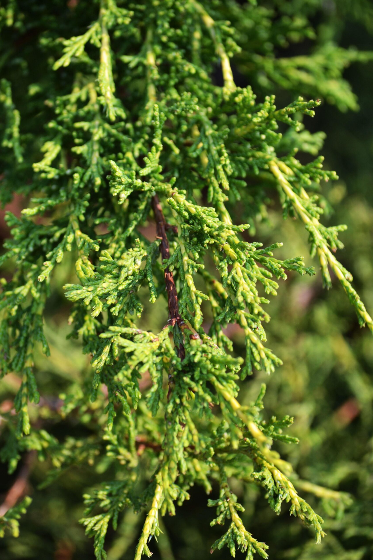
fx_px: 2860
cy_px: 281
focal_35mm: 184
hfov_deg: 7.5
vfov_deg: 11.2
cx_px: 186
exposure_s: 1/160
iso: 100
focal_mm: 122
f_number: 6.3
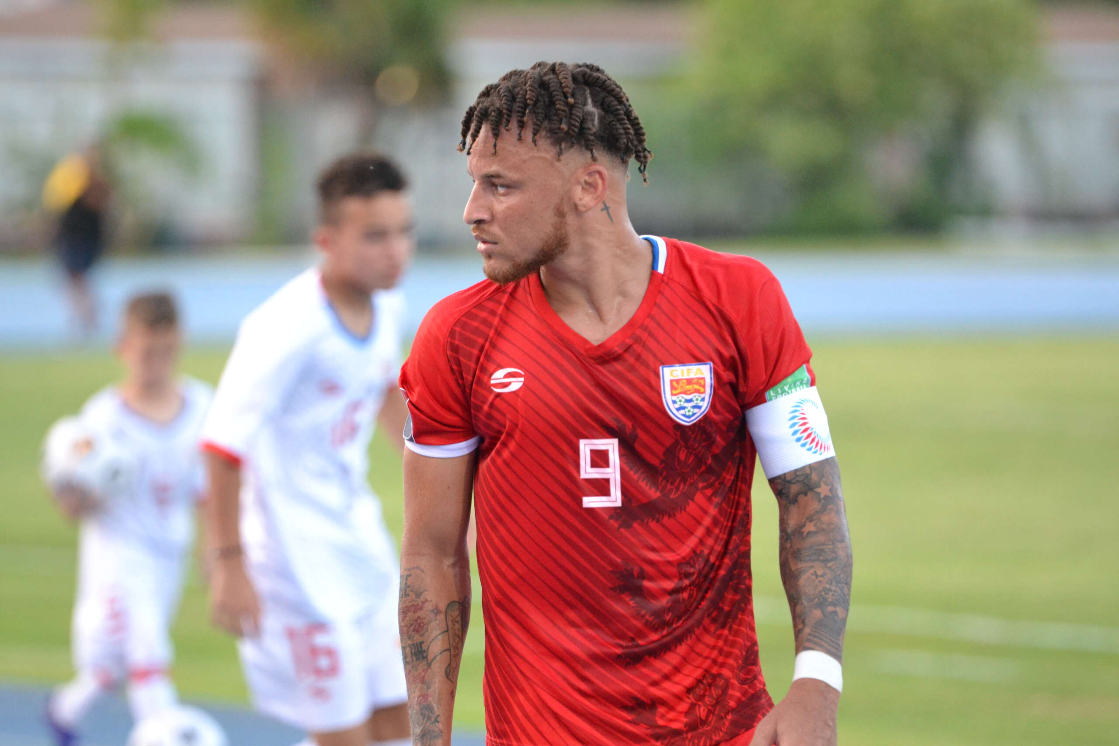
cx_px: 560
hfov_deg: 7.6
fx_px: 8392
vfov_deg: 5.1
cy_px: 373
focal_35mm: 270
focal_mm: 180
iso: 2000
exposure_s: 1/500
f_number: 2.8
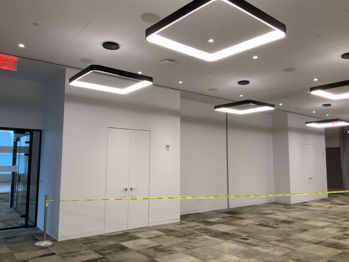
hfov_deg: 61.7
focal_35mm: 29
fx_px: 292
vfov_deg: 48.2
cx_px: 174
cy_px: 131
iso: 64
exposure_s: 1/60
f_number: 1.8
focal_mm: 3
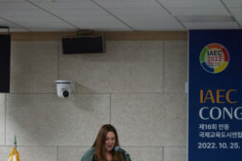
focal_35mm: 223
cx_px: 161
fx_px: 1499
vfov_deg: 6.2
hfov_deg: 9.2
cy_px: 140
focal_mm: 120
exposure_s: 1/500
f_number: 2.8
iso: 3200
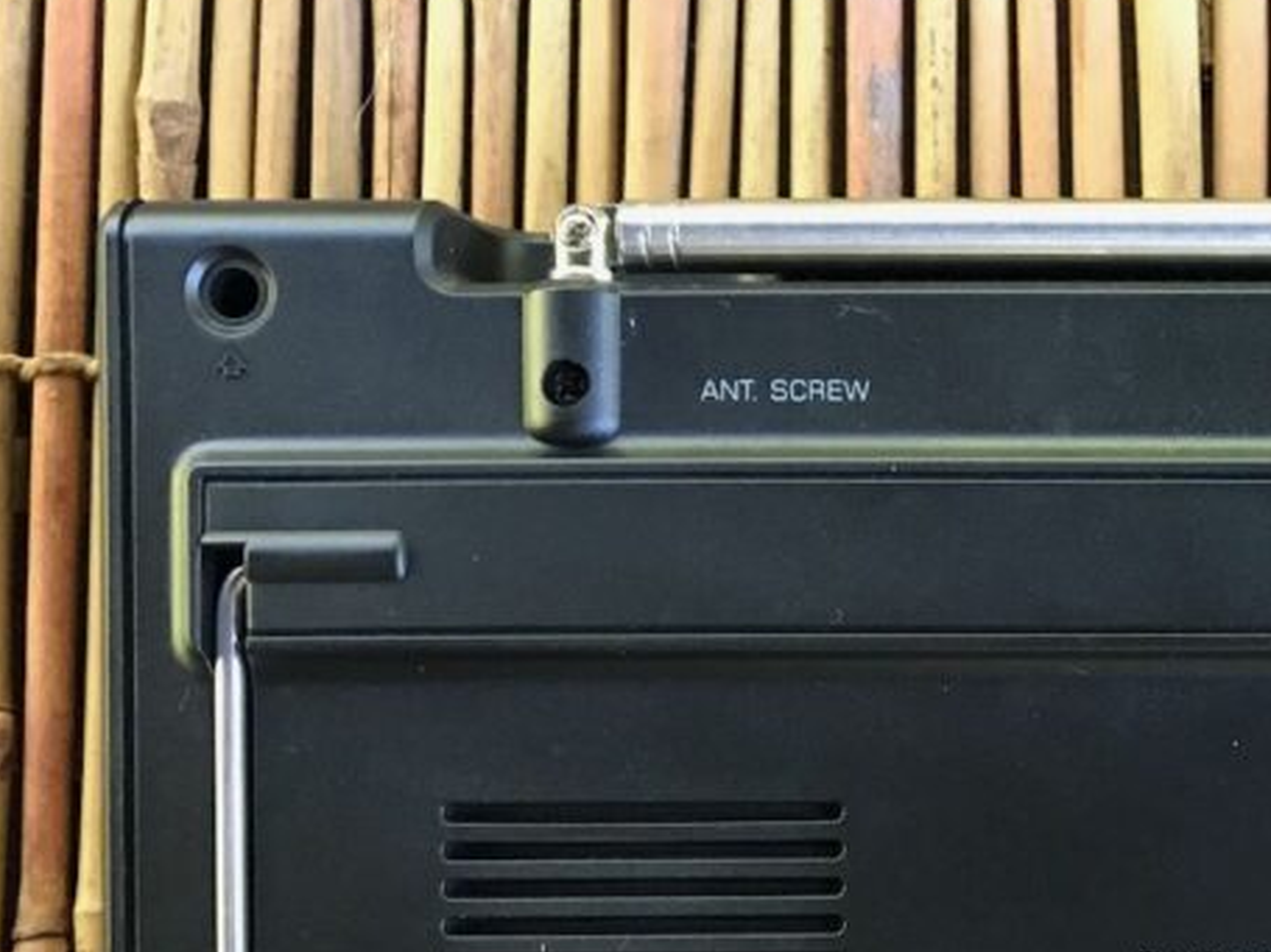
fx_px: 2313
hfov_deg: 28.2
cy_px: 896
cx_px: 1363
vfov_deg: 22.6
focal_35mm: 63
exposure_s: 1/15
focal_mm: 3.99
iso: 100
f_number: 1.8
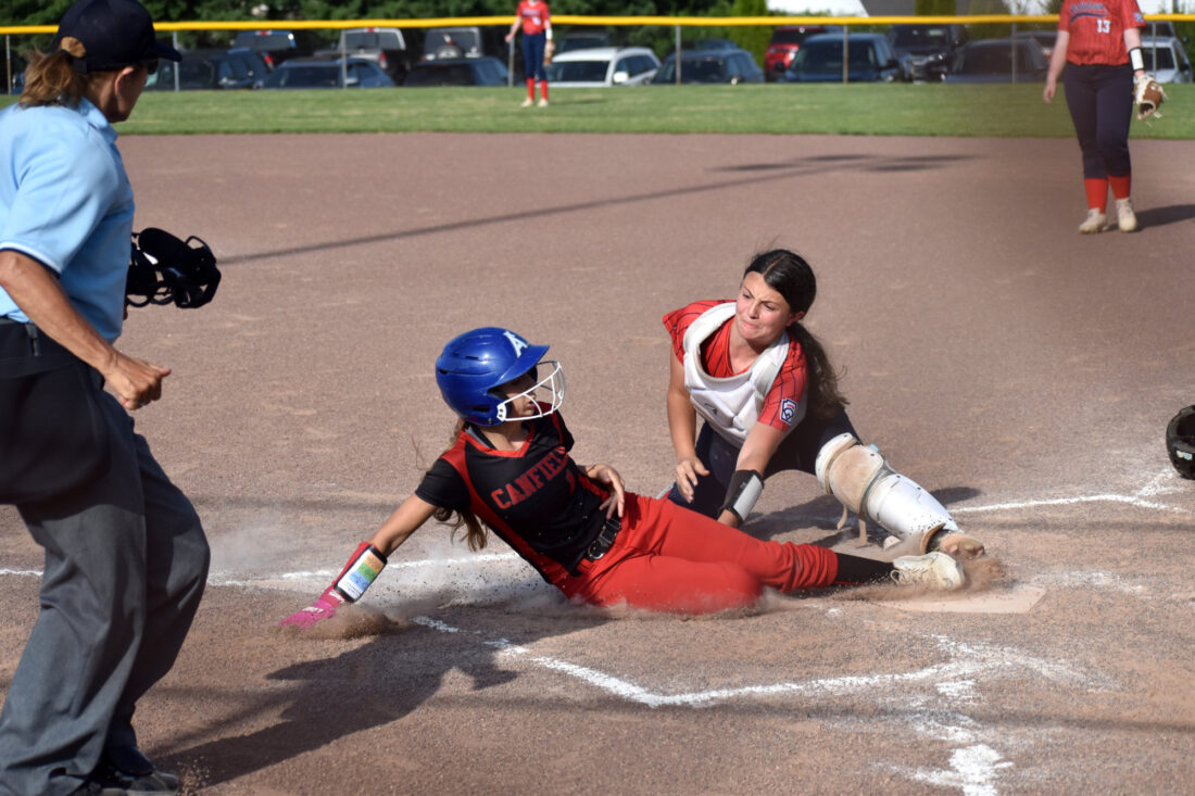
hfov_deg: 18.2
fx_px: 3734
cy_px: 398
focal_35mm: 112
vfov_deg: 12.2
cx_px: 598
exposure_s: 1/4000
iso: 360
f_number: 5
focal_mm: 75
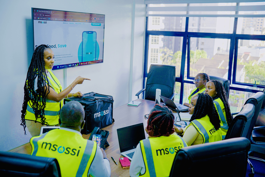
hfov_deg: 54.4
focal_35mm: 35
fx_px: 258
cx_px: 132
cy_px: 88
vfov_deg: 37.9
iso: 800
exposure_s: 1/60
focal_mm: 35
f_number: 2.8
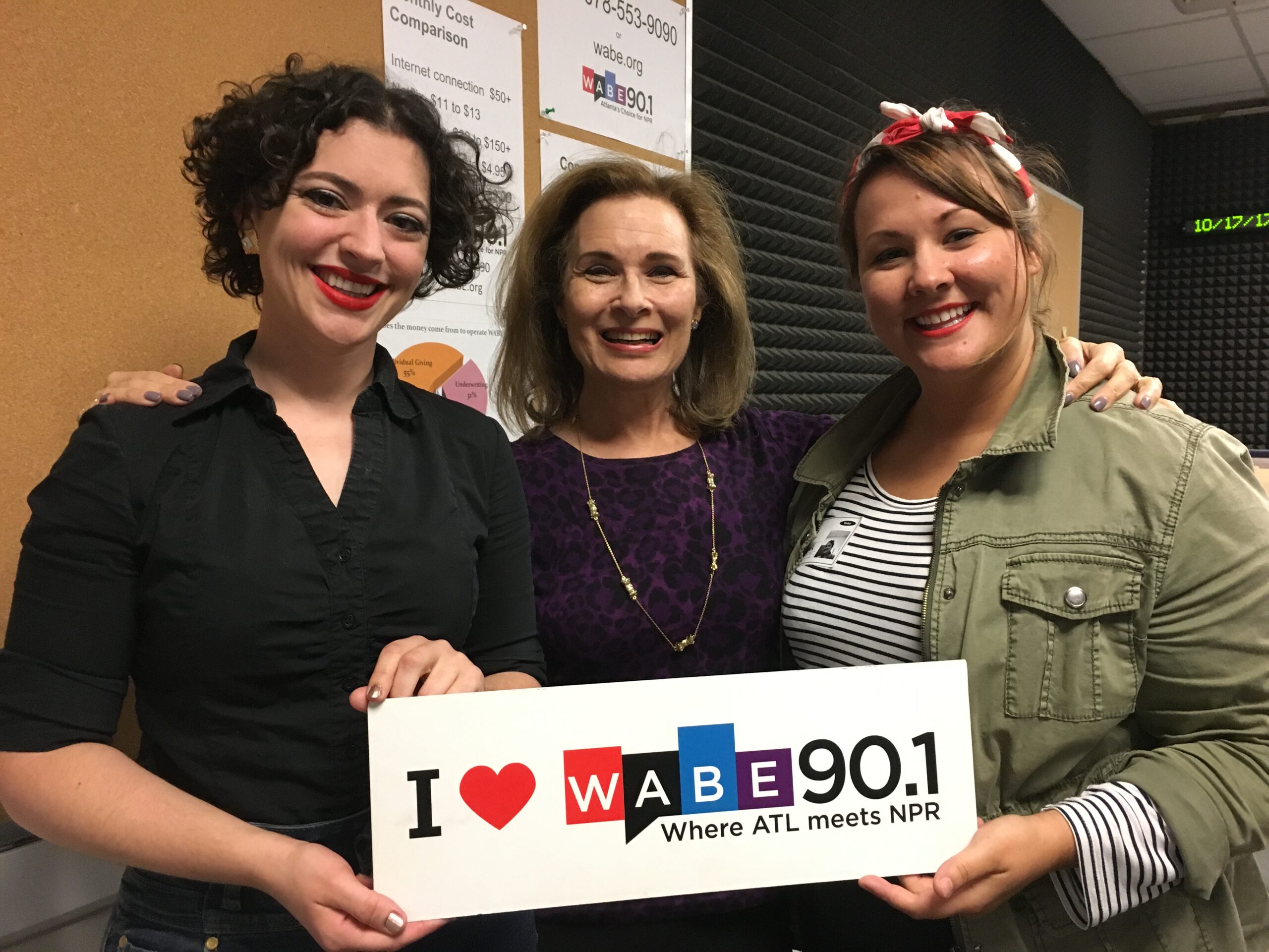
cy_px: 476
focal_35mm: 29
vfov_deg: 48.2
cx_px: 634
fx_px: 1063
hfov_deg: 61.7
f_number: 2.2
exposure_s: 1/30
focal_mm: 4.15
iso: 200
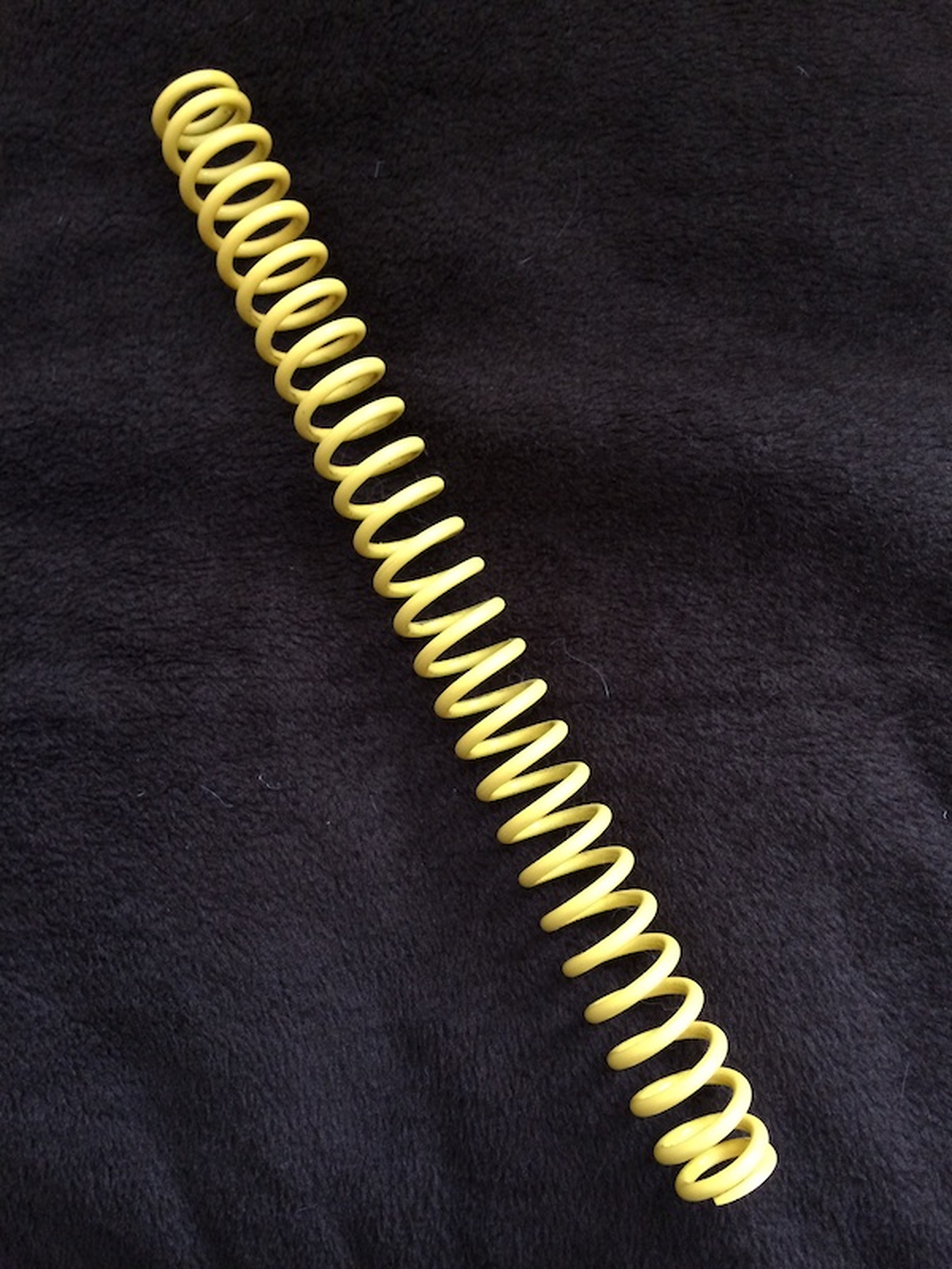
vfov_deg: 61.7
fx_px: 1063
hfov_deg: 48.2
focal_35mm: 29
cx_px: 476
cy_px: 634
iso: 320
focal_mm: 4.15
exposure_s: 1/20
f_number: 2.2
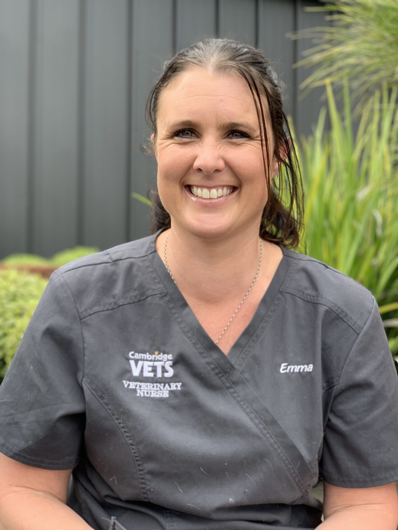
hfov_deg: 28.0
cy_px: 265
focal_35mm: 52
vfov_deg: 36.8
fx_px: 797
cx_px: 199
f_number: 2.4
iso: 16
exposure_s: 1/123
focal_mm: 6
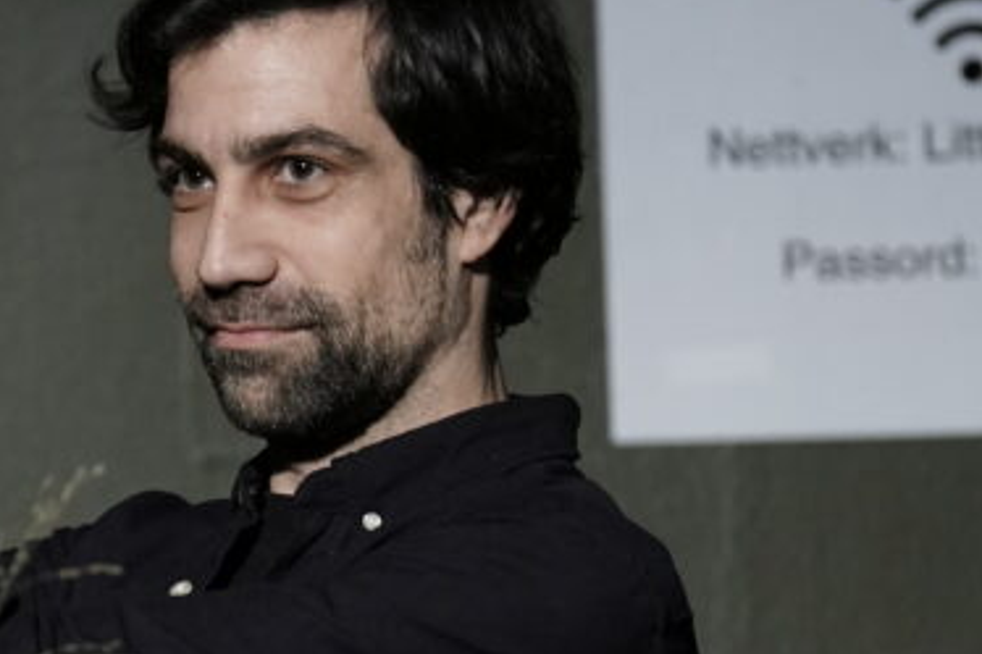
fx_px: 17504
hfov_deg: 3.2
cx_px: 81
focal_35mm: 642
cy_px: 533
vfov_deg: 2.1
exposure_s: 1/320
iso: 3200
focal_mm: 200
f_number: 2.8
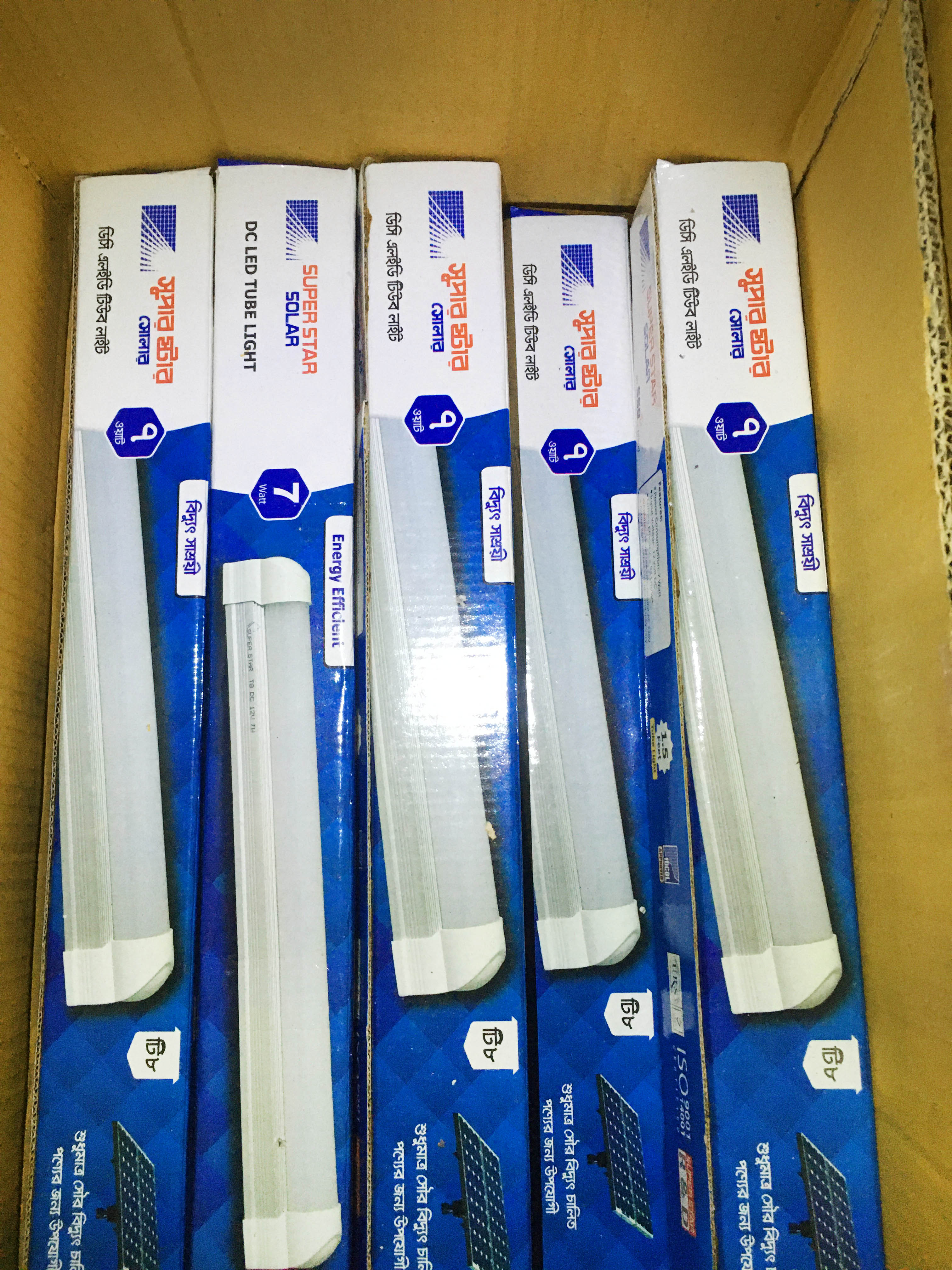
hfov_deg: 48.2
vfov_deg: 61.7
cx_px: 476
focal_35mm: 29
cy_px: 635
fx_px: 1063
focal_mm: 4.15
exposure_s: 1/25
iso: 200
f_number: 2.2
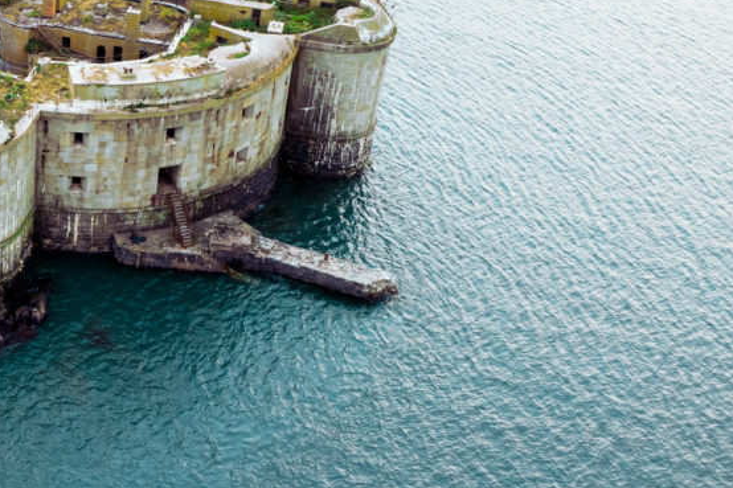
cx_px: -46
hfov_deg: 30.0
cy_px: 236
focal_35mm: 61
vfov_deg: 22.2
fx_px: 1242
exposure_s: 1/60
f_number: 2.8
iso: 100
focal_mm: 8.38
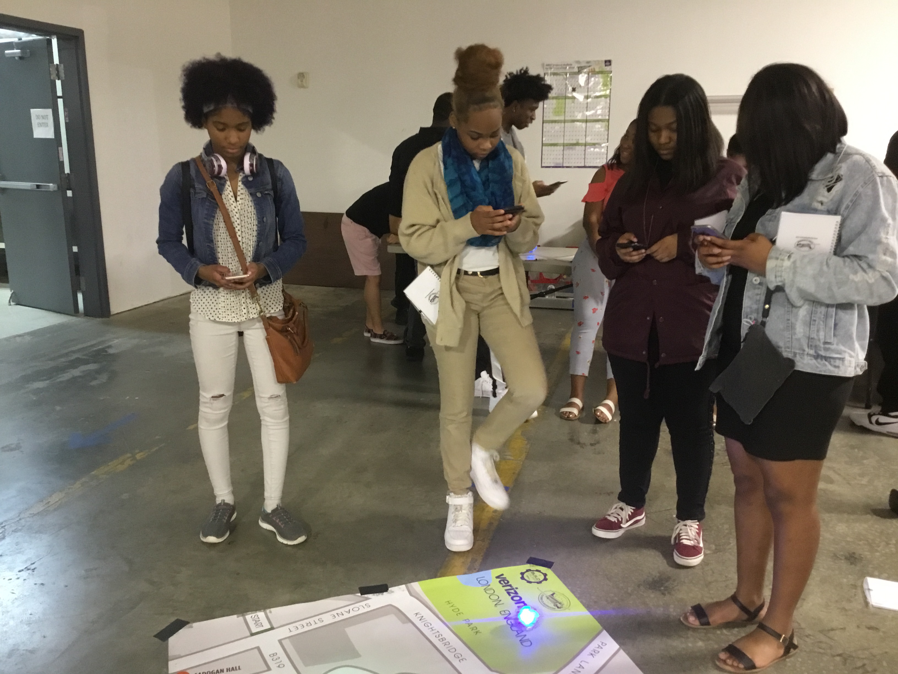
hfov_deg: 58.4
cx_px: 449
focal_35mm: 31
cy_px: 337
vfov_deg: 45.4
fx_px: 804
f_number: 2.4
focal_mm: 3.3
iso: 200
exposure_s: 1/15
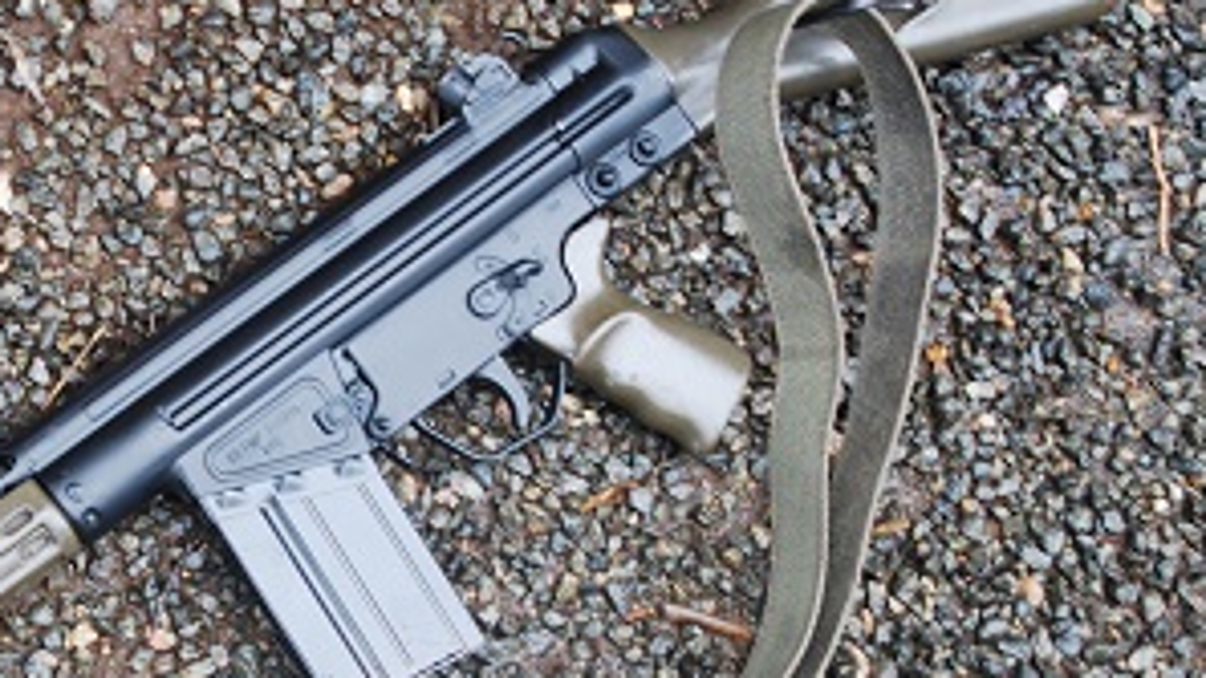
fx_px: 2238
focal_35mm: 70
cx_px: 126
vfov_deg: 17.2
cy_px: 481
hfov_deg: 29.0
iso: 200
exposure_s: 1/30
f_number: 3.8
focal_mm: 22
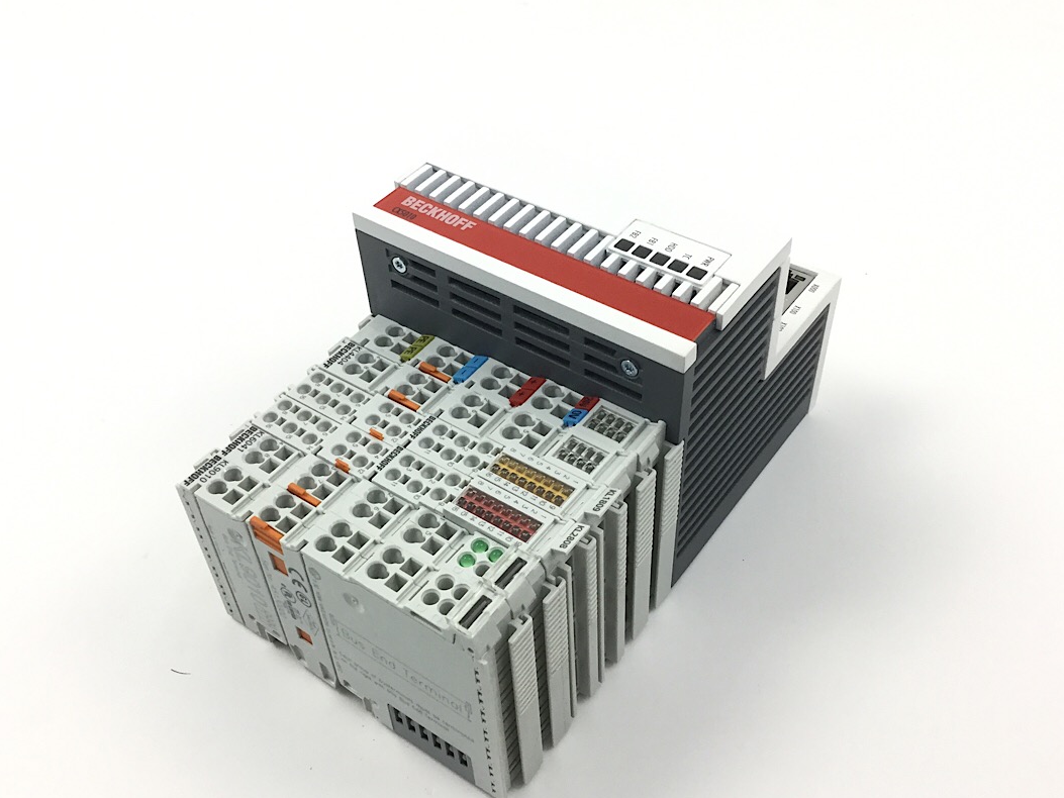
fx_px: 1076
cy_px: 429
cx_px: 518
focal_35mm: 35
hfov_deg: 52.6
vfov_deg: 40.7
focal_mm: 3.3
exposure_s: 1/33
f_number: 2.4
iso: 40
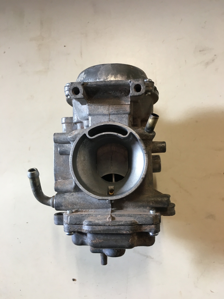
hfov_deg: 48.2
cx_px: 112
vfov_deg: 61.7
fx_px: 250
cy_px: 150
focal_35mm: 29
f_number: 2.2
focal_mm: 4.15
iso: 100
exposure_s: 1/33
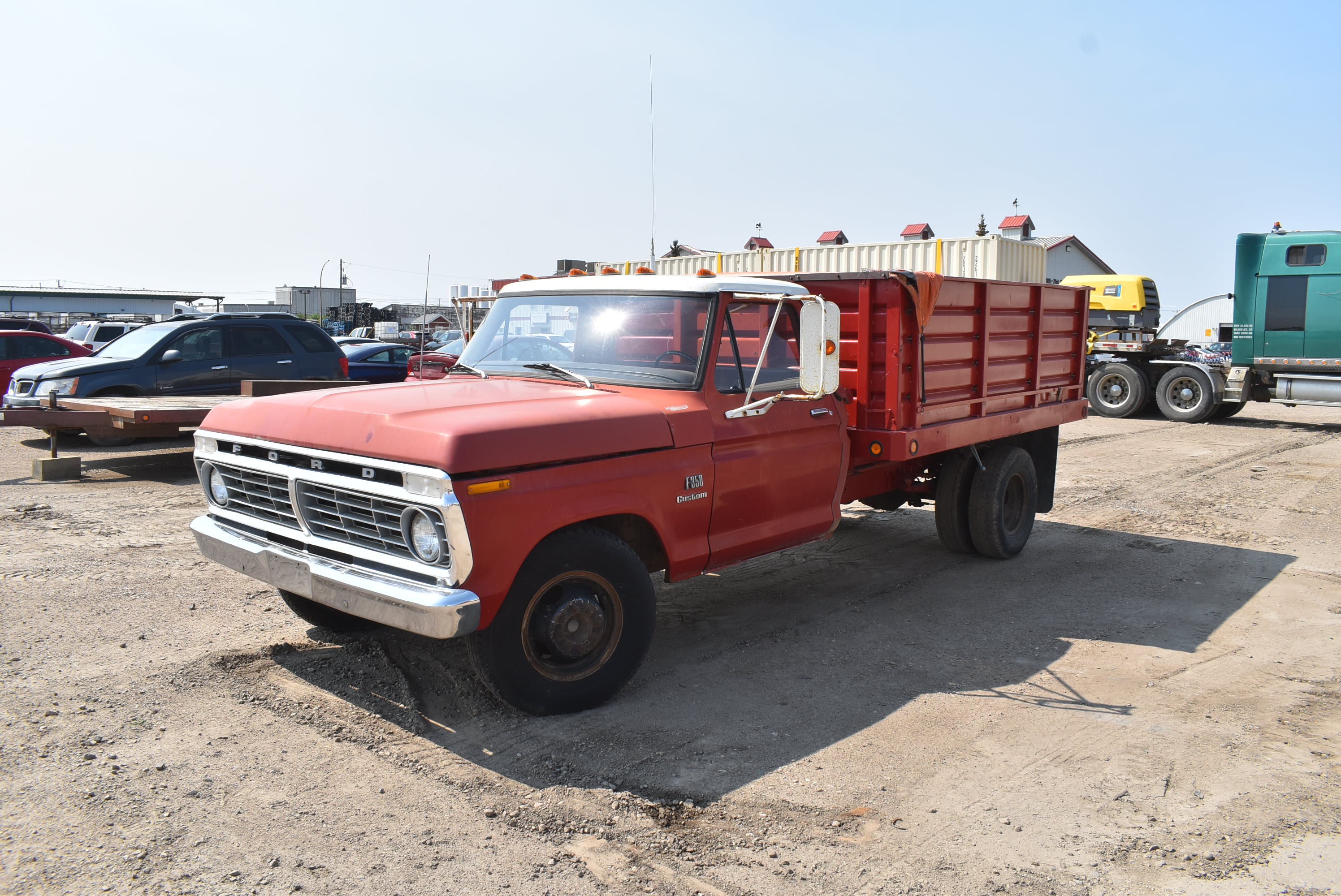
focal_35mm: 27
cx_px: 670
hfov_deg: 67.3
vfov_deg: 48.0
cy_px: 448
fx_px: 1006
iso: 200
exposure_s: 1/400
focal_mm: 18
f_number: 10
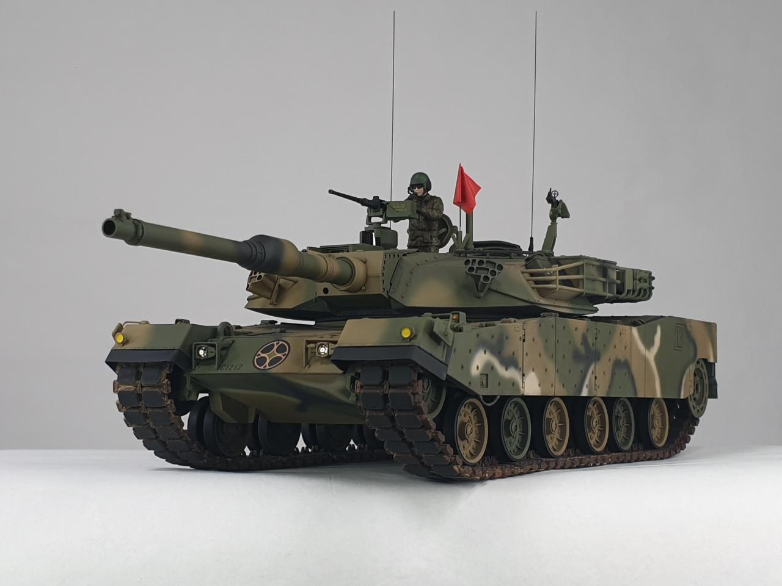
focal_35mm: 26
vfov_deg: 53.1
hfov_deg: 67.3
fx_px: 587
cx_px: 391
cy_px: 293
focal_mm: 4.3
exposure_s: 1/60
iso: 64
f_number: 2.4
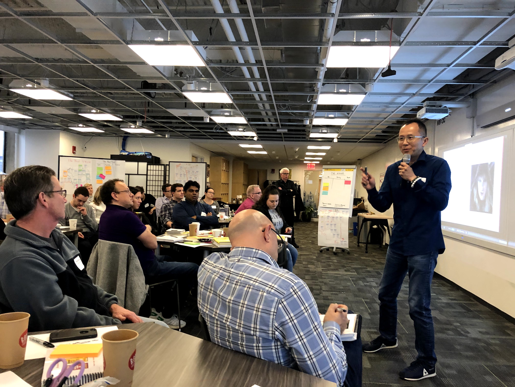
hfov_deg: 63.4
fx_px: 417
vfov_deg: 49.7
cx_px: 258
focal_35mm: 28
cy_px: 194
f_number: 1.8
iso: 64
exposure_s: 1/15
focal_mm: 4
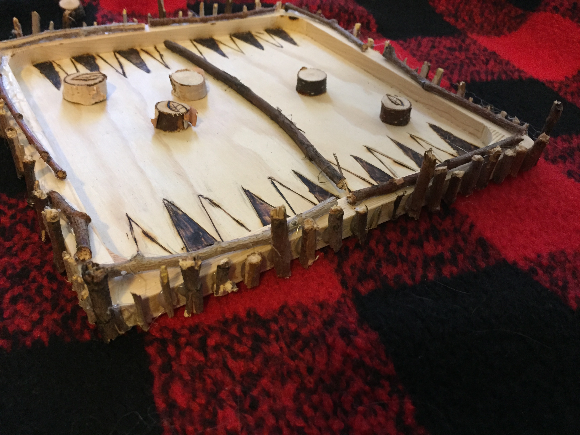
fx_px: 486
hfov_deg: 61.7
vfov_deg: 48.2
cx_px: 290
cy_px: 218
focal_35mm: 29
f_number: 2.2
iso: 250
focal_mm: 4.15
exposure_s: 1/17
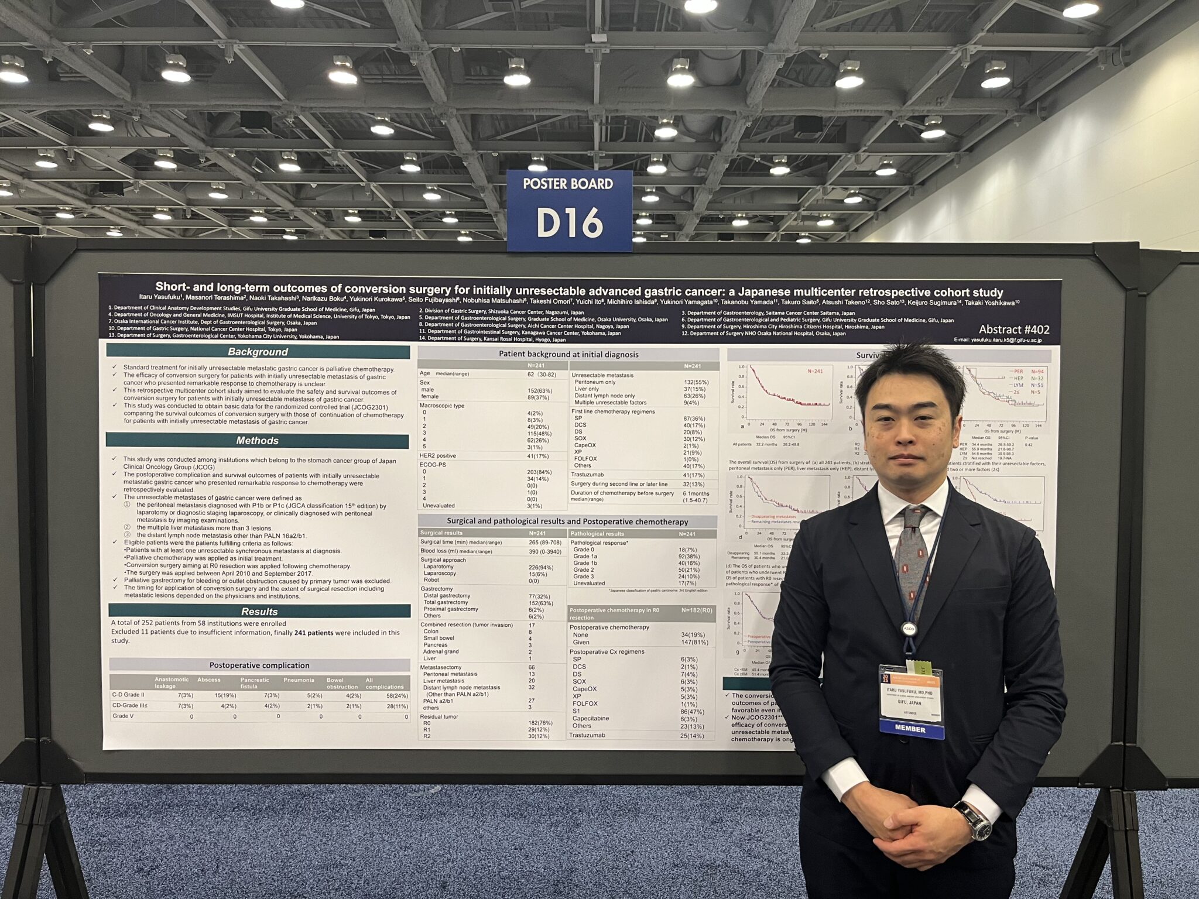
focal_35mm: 26
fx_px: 901
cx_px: 600
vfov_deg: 53.1
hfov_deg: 67.3
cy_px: 450
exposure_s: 1/60
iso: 125
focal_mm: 5.1
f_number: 1.6
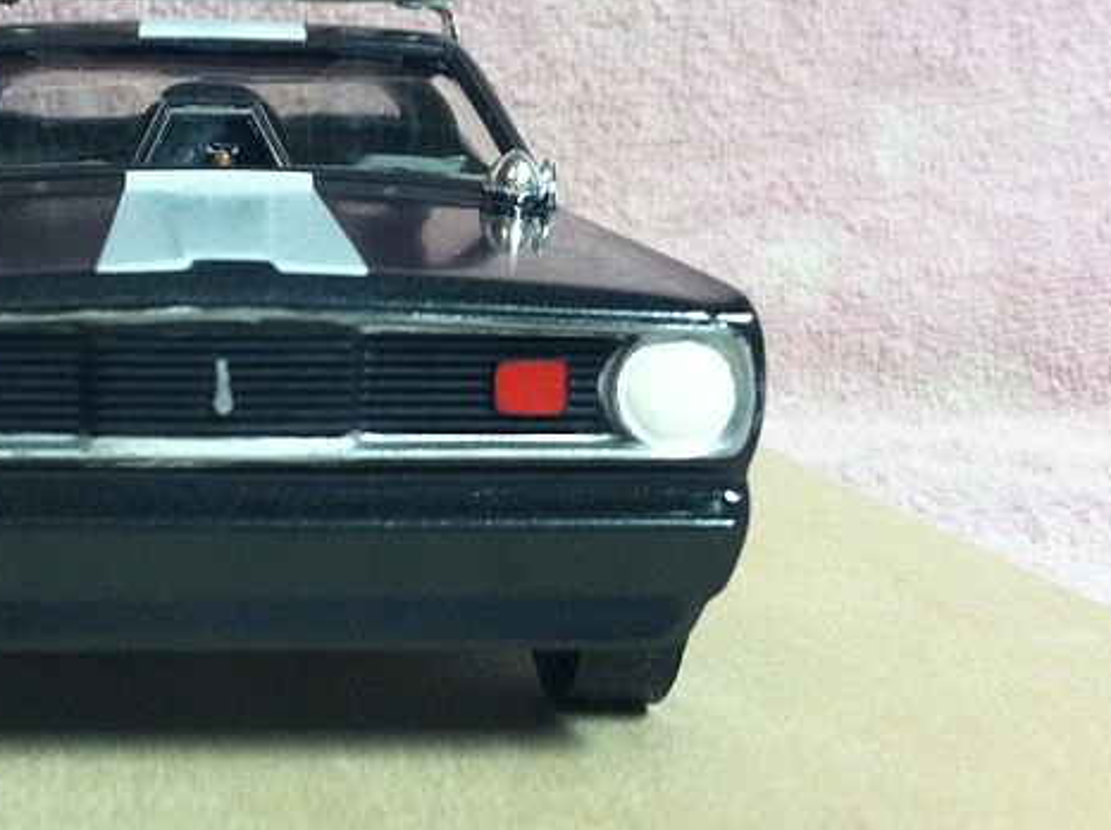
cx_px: 268
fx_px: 1923
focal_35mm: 60
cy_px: 283
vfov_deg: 24.2
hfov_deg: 31.6
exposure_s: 1/15
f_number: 2.8
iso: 200
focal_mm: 3.85
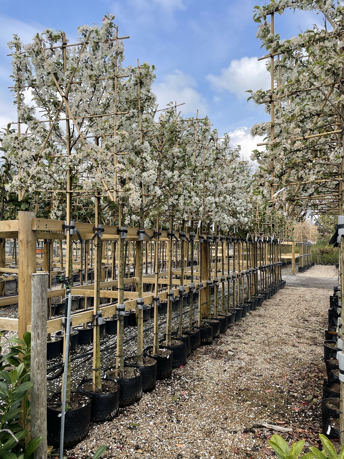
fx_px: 345
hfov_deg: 53.1
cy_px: 230
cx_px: 172
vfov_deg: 67.3
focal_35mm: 26
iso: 32
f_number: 1.6
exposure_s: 1/2212
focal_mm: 4.2
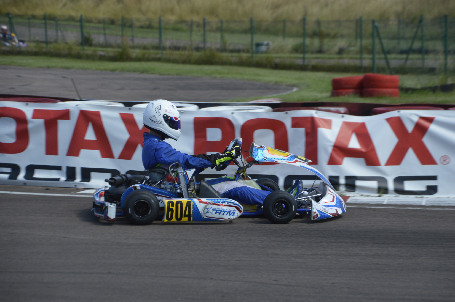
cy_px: 151
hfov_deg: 12.5
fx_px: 2084
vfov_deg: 8.3
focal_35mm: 165
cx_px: 228
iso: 400
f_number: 6
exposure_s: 1/1000
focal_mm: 110
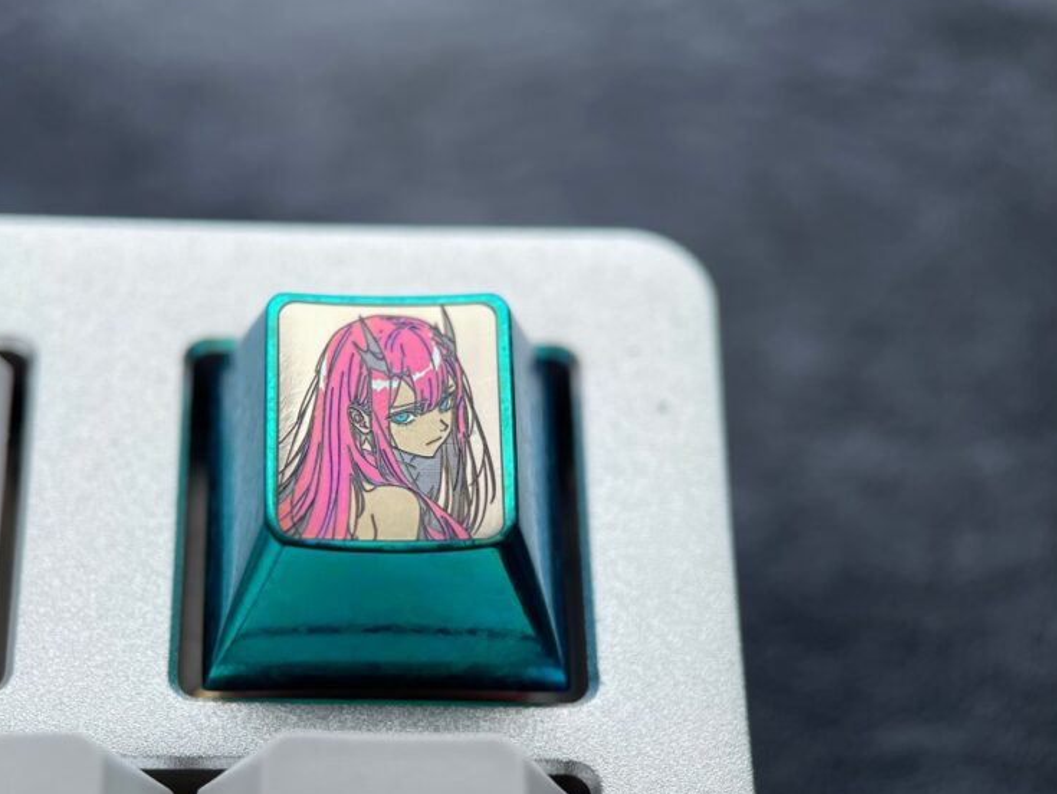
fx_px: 1069
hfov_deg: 51.7
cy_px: 426
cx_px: 360
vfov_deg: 40.7
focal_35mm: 35
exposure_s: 1/1387
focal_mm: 5.1
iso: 32
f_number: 1.6
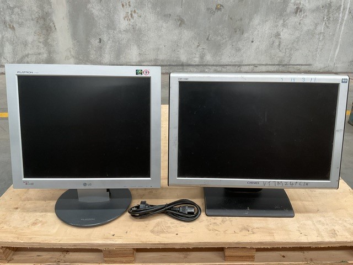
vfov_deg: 48.2
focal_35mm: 29
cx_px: 176
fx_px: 296
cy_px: 132
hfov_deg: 61.7
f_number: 1.8
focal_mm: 3
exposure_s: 1/60
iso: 64
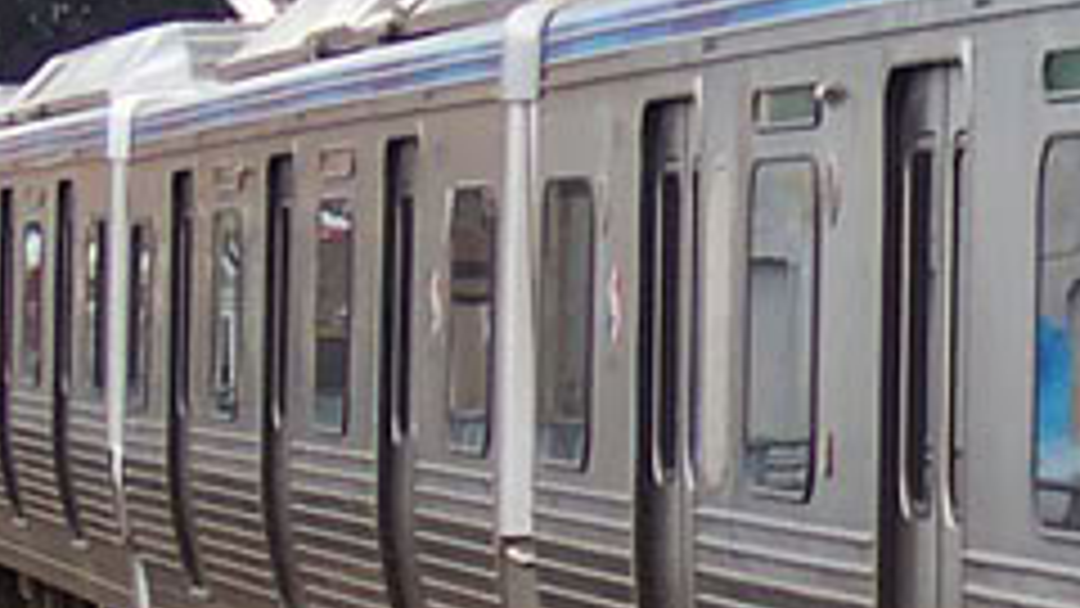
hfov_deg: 6.5
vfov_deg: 3.7
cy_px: 315
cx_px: 1602
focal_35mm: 330
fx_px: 9450
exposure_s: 1/350
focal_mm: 10.8
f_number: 4
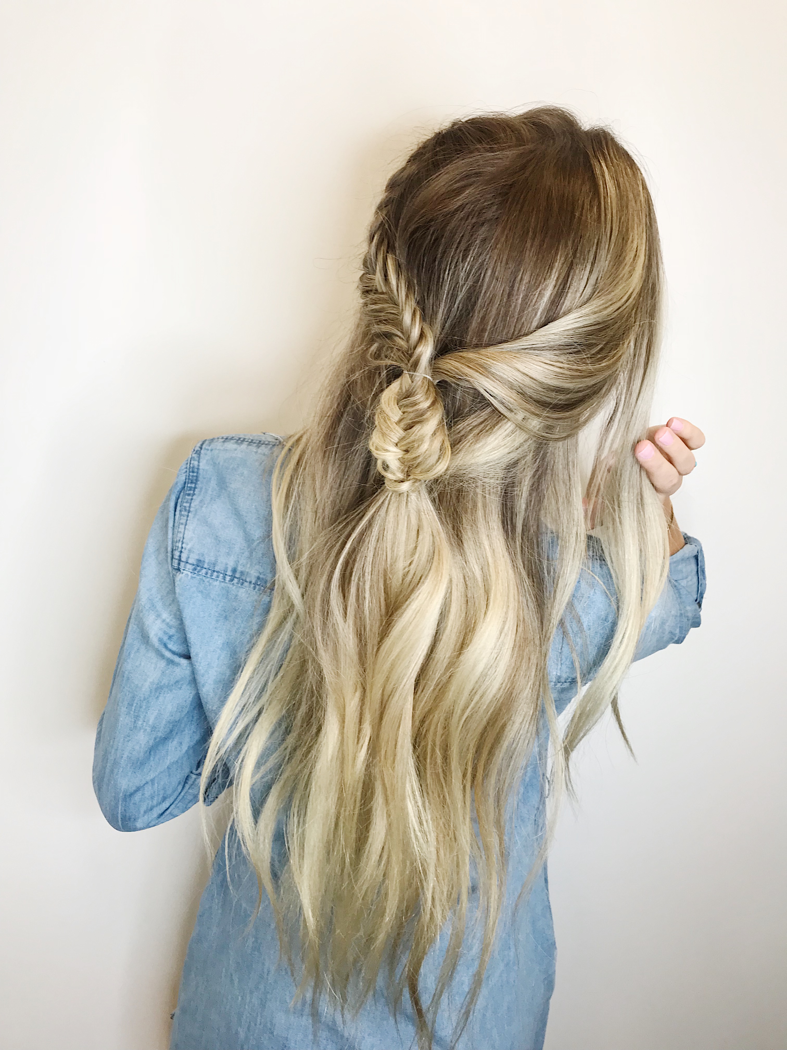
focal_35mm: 28
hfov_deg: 49.7
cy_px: 525
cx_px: 394
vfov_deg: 63.4
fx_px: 849
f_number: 1.8
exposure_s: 1/60
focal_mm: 3.99
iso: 32
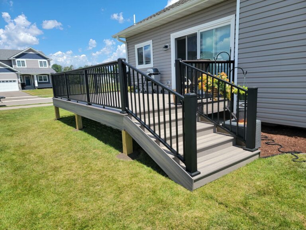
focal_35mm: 24
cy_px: 115
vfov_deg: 56.8
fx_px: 212
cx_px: 153
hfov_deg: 71.6
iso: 16
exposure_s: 1/715
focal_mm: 6.7
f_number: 1.8
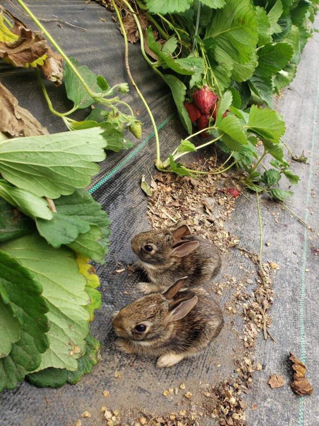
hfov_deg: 53.1
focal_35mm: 26
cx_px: 160
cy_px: 213
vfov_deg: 67.3
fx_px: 319
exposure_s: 1/188
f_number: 2.4
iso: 50
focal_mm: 4.3
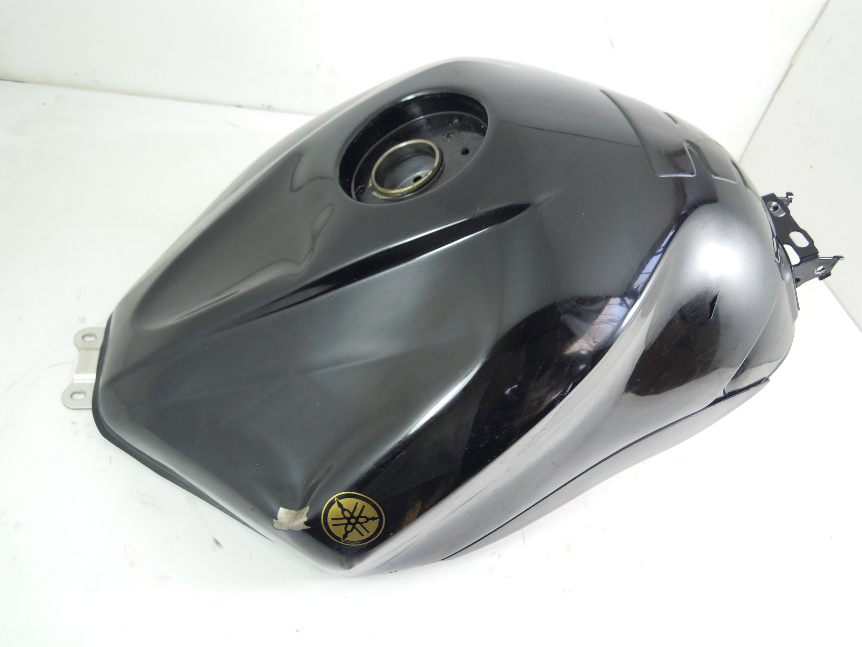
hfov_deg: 63.4
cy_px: 324
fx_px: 697
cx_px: 431
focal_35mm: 28
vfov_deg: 49.7
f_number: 2.7
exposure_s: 1/40
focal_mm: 5
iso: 100
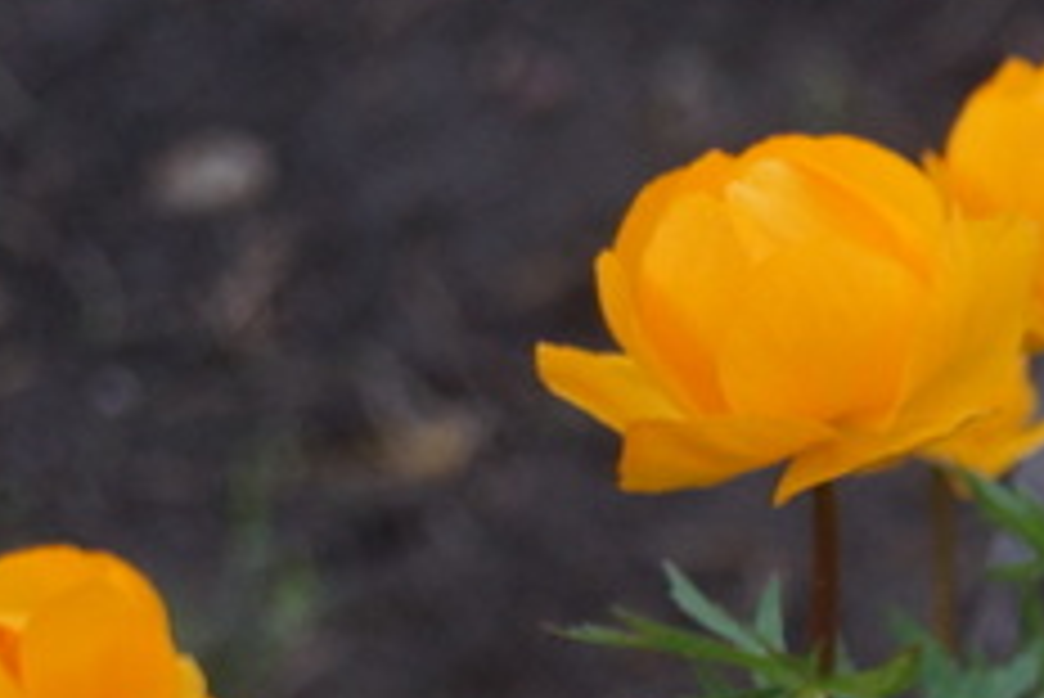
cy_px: 1211
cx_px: 1930
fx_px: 7601
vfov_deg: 5.2
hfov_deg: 7.6
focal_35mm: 262
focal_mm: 45
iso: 640
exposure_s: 1/160
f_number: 5.6
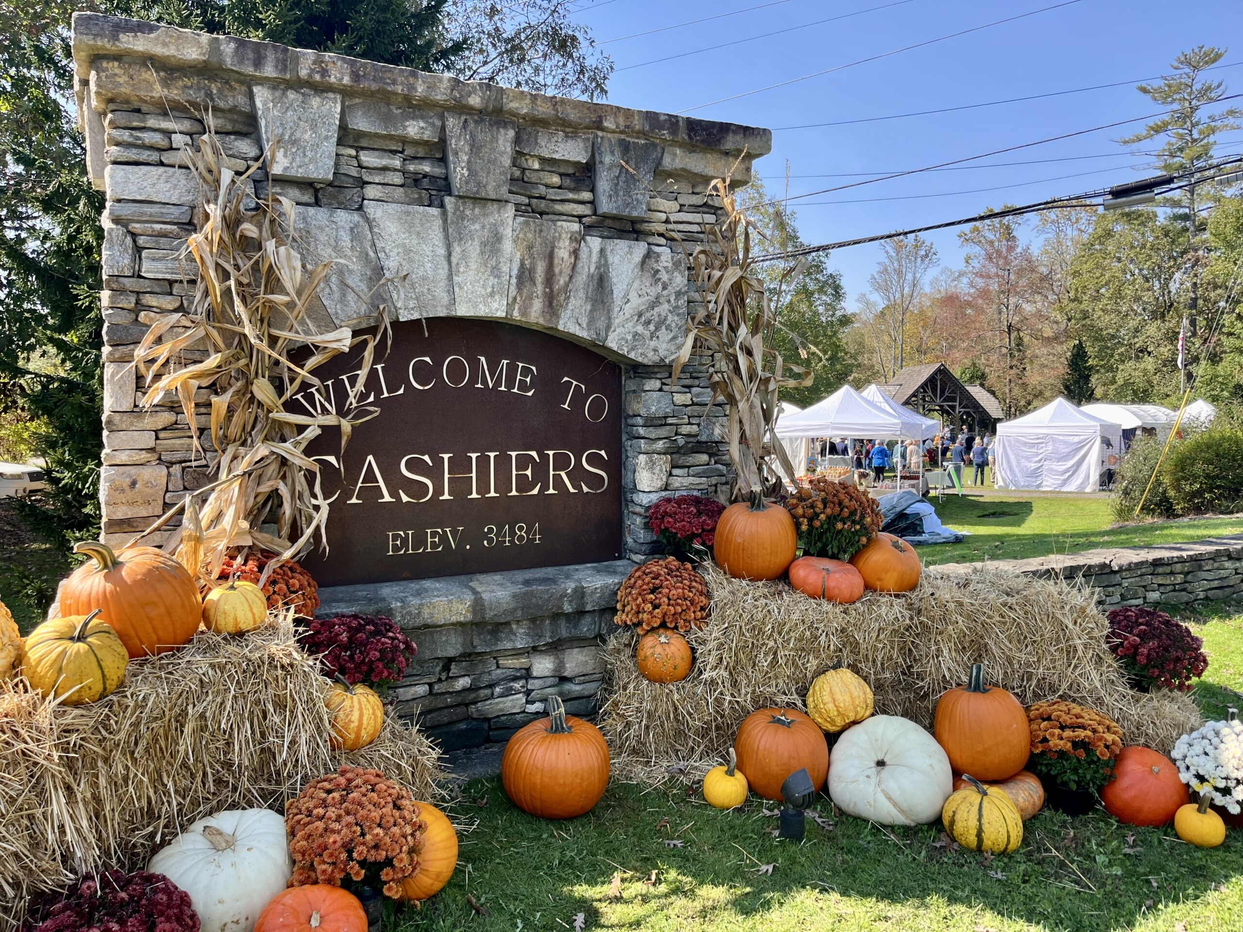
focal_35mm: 26
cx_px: 622
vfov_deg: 53.1
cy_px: 466
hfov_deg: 67.3
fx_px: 934
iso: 50
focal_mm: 5.1
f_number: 1.6
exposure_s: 1/840
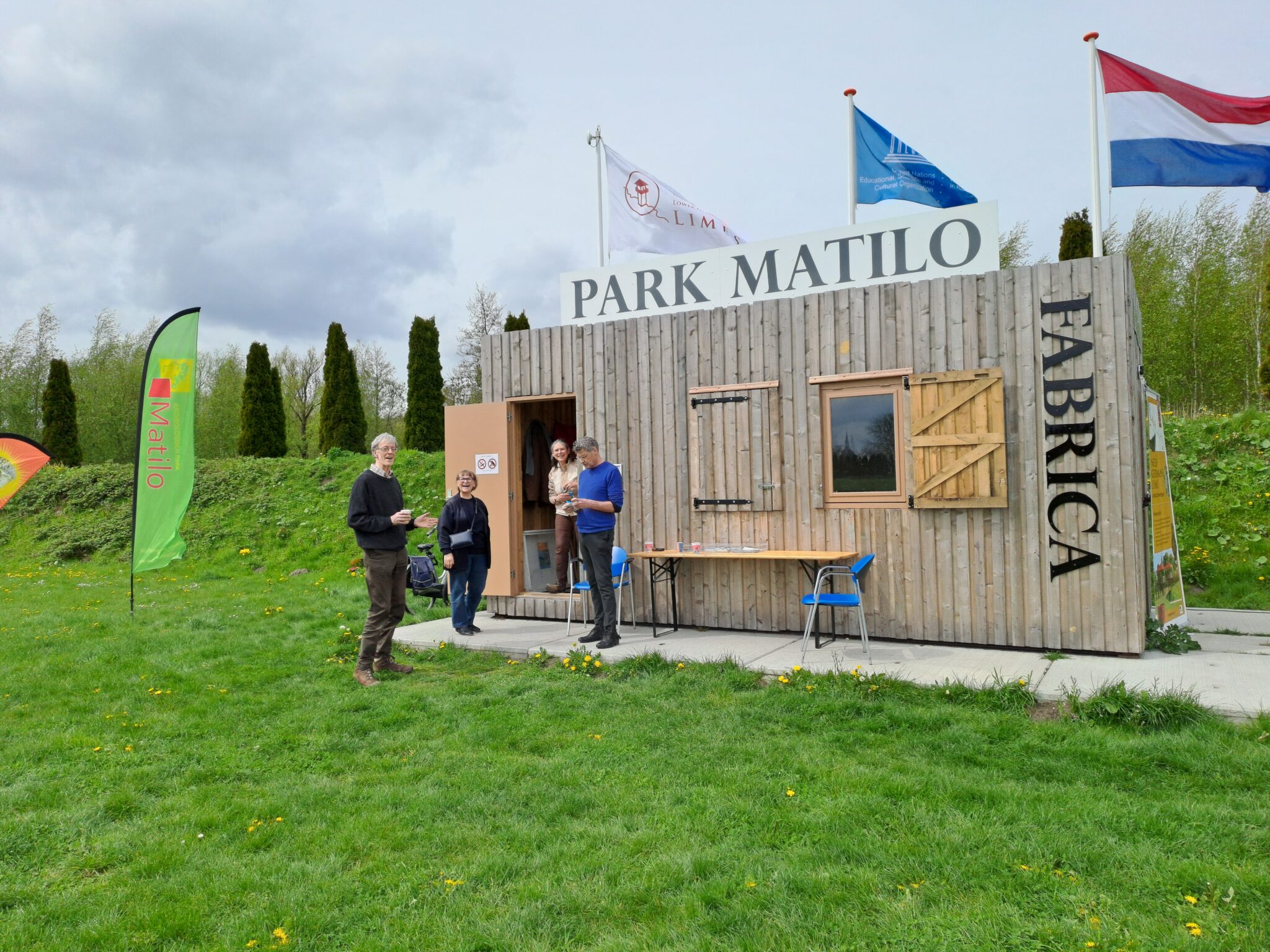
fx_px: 917
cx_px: 635
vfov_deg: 54.9
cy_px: 476
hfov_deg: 69.4
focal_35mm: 25
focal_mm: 4.65
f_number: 1.8
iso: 32
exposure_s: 1/2179
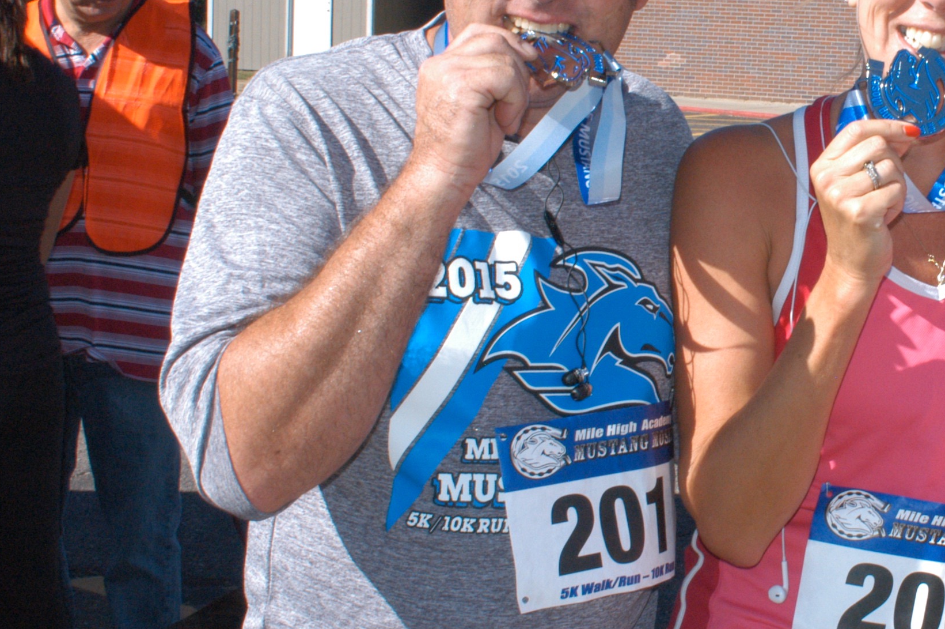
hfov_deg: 25.5
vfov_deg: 17.7
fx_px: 2019
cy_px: 252
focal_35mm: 77
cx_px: 850
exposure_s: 1/180
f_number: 22
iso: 800
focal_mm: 28
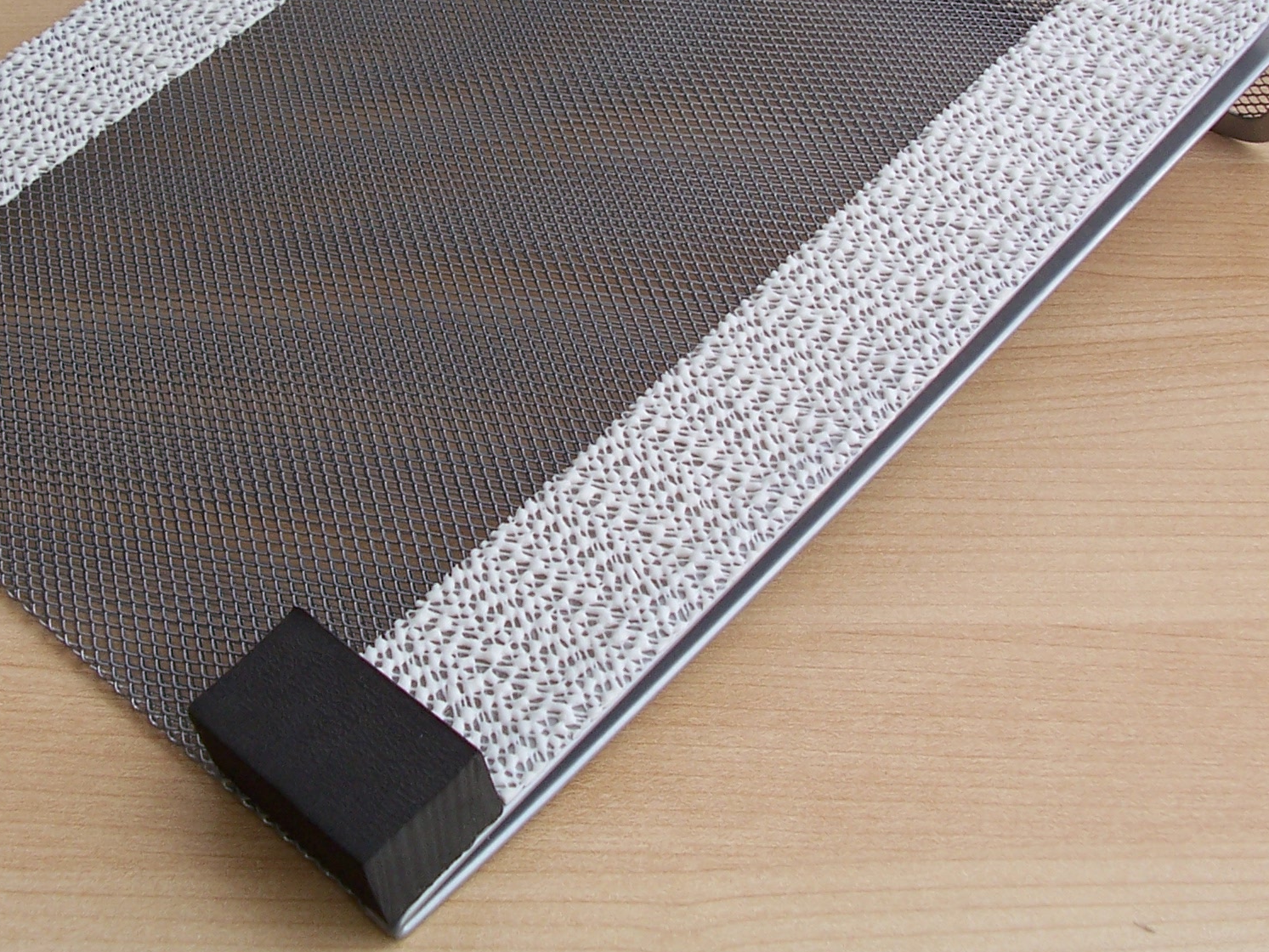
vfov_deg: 26.8
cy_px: 285
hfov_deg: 35.4
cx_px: 485
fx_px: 1980
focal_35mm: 54
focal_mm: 6
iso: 80
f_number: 2.8
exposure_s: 1/250
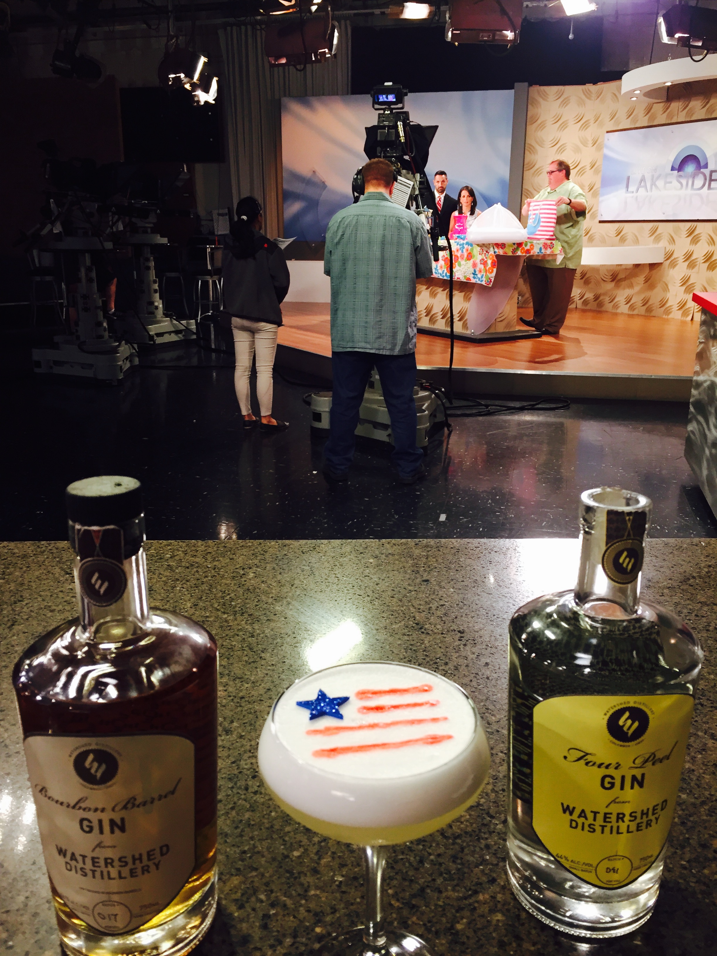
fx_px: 801
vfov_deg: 61.7
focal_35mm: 29
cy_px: 478
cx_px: 358
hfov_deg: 48.2
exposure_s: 1/30
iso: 80
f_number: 2.2
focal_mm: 4.15
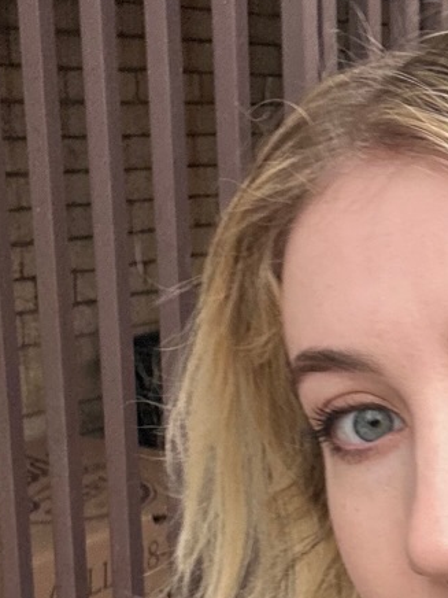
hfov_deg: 16.1
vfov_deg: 21.8
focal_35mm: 88
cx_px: 532
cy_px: 520
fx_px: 1519
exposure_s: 1/121
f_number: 1.9
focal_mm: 2.69
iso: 32
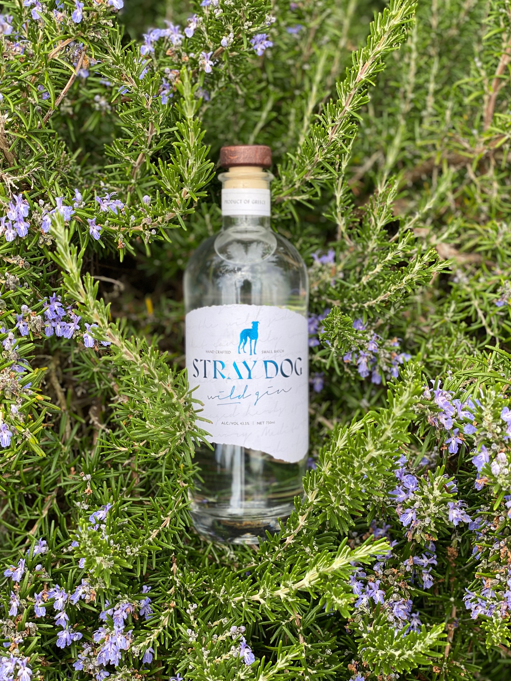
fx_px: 1043
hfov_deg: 27.5
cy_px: 346
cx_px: 252
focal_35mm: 53
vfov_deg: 36.2
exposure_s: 1/350
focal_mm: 6
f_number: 2
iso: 20
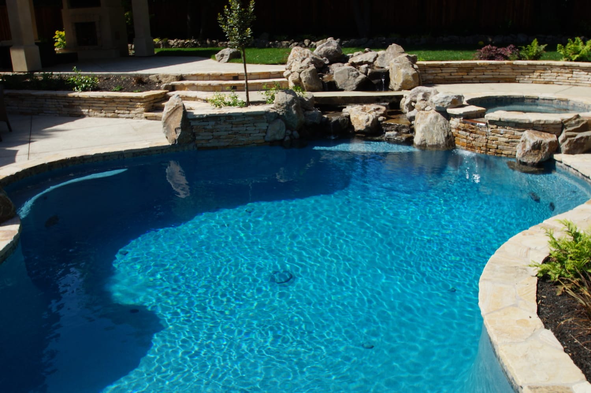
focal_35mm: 30
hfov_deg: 62.0
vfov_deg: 43.5
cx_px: 296
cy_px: 196
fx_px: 492
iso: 100
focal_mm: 20
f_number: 13
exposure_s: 1/100
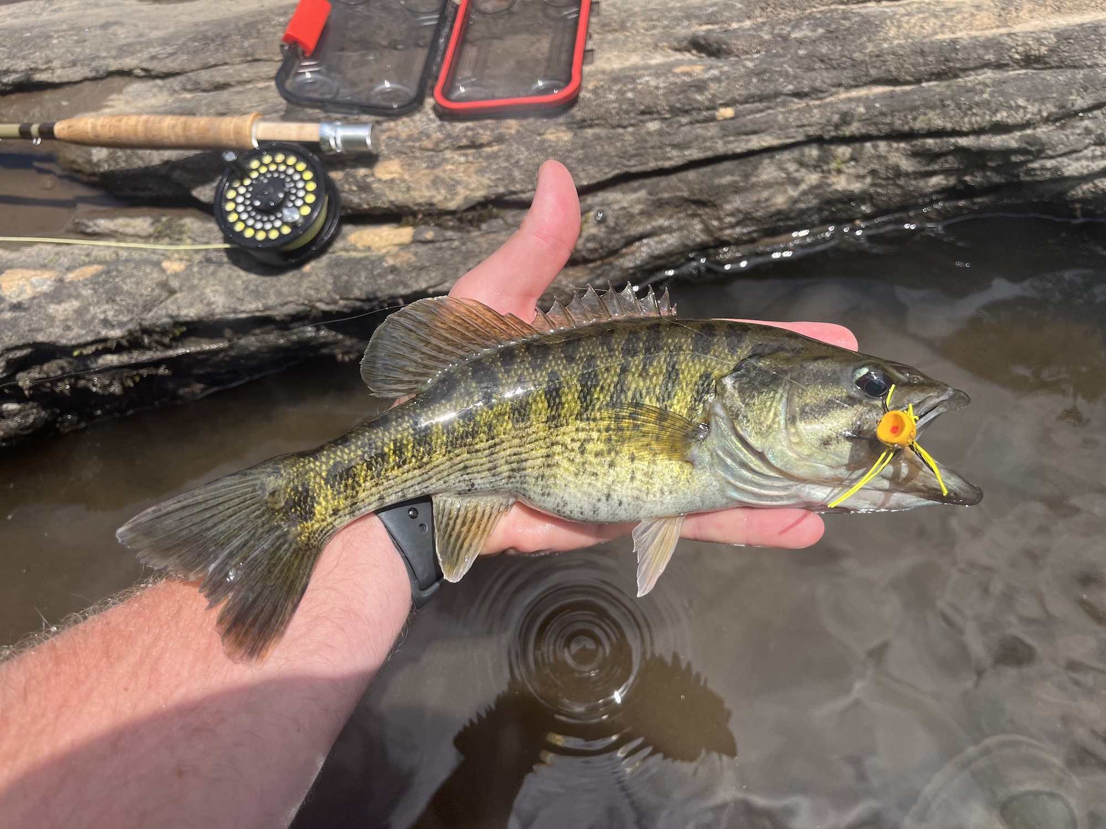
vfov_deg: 53.1
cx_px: 553
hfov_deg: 67.3
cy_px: 414
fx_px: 831
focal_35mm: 26
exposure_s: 1/2899
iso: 50
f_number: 1.6
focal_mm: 5.1
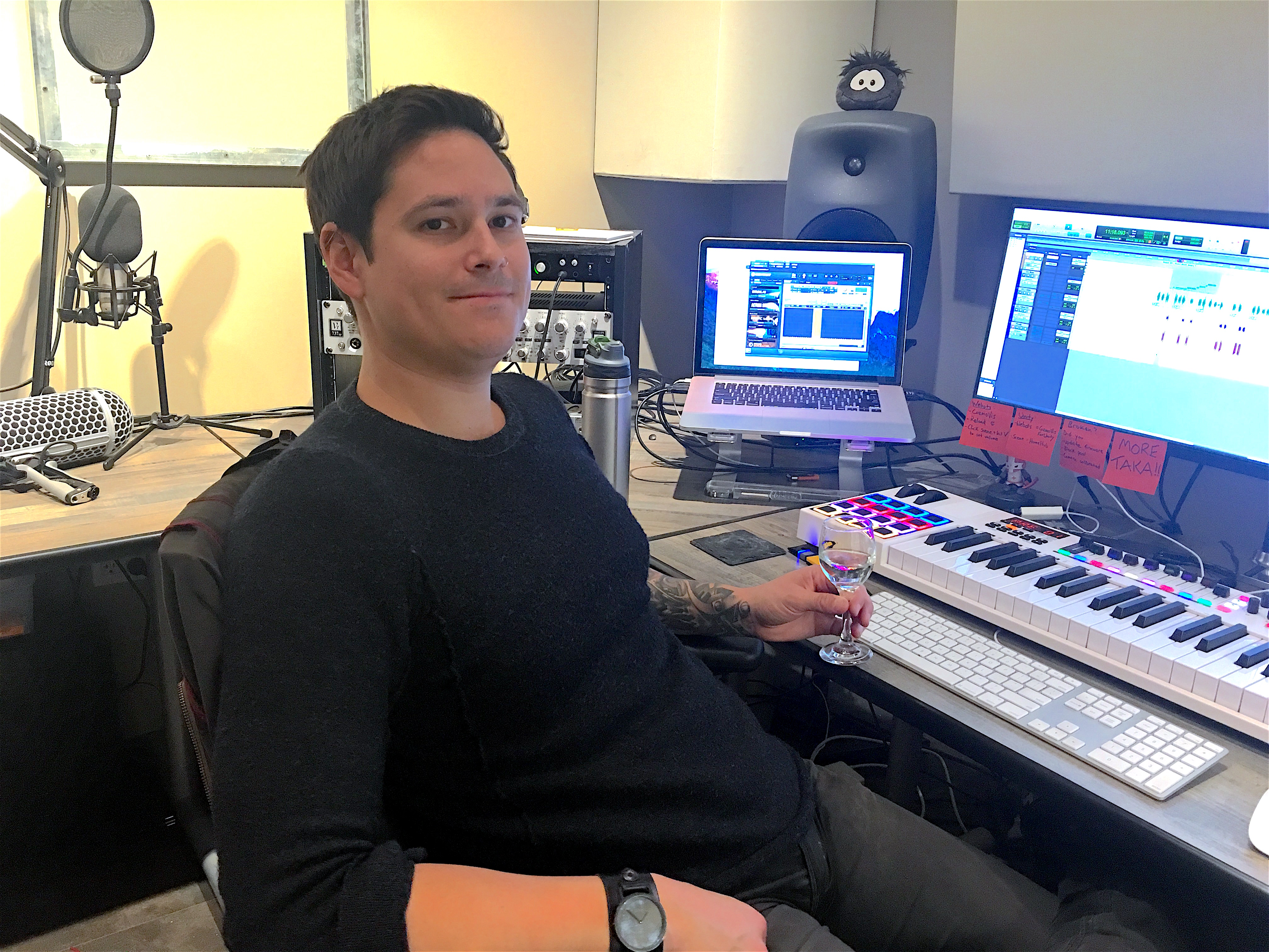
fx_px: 1063
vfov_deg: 48.2
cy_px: 476
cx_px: 634
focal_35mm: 29
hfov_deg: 61.7
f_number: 2.2
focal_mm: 4.15
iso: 80
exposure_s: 1/10
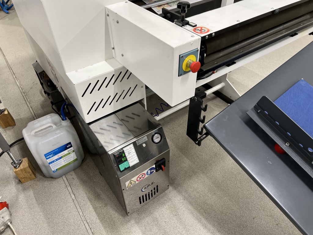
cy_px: 118
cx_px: 156
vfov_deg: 53.1
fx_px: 235
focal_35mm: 26
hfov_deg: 67.3
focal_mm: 5.7
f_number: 1.5
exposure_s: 1/100
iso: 100
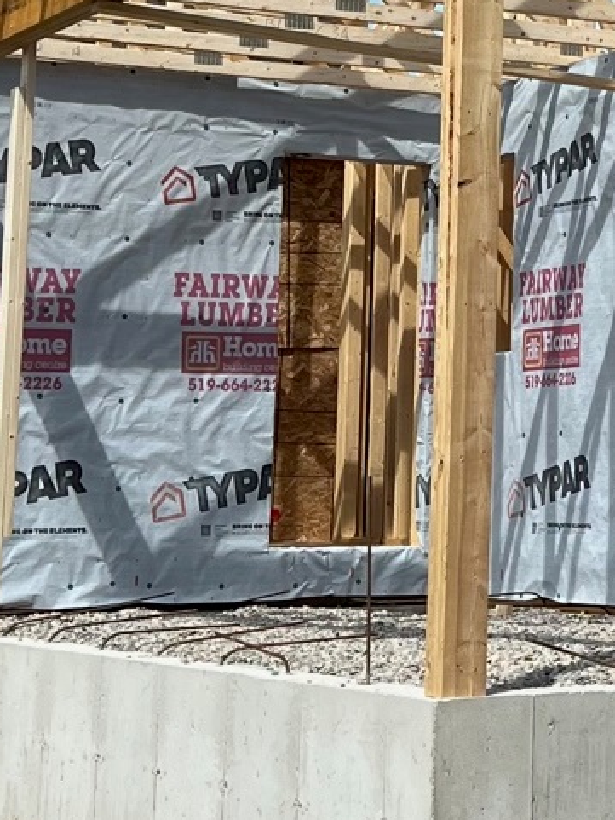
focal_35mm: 109
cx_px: 731
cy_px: 78
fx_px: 2581
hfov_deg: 13.2
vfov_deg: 17.8
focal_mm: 5.7
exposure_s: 1/4115
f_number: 1.5
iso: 50
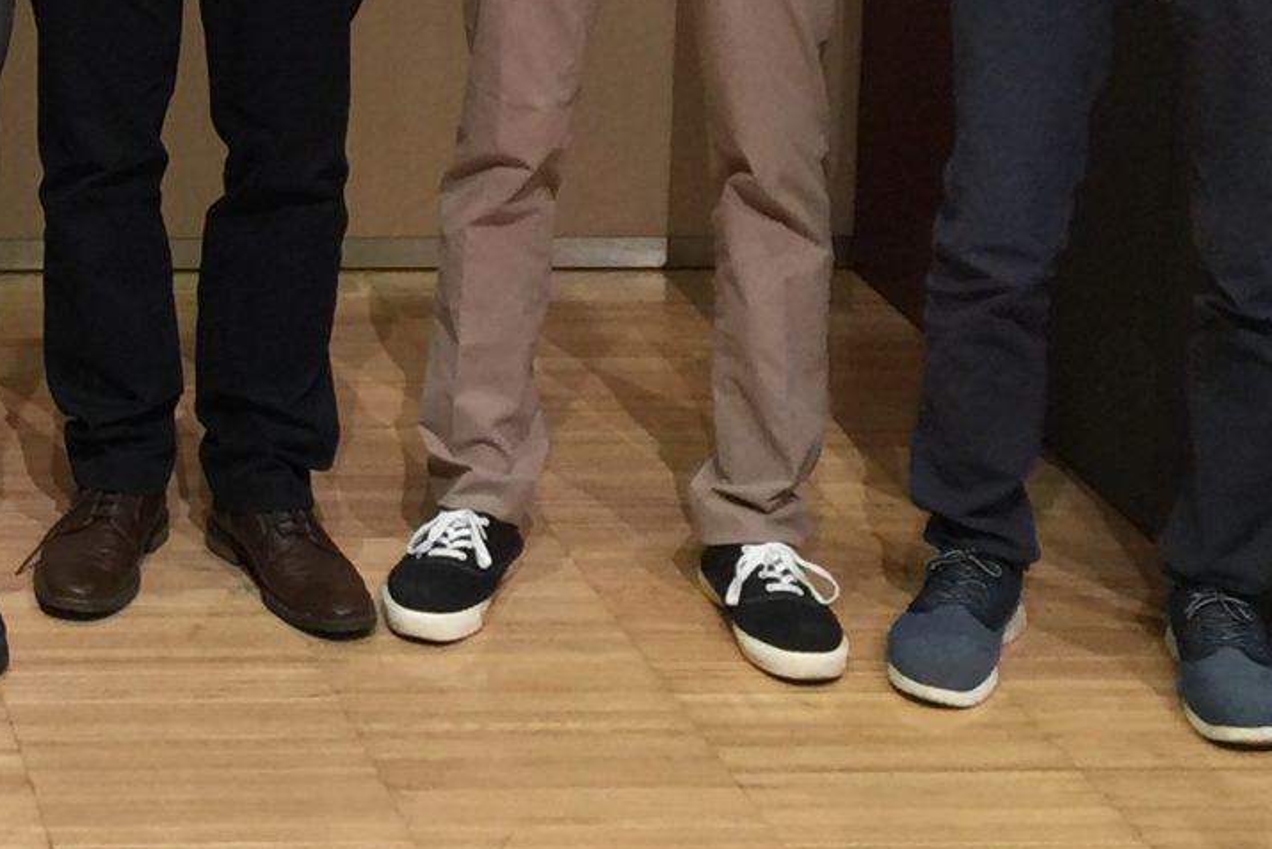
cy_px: -438
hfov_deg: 17.5
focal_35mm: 108
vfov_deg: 12.1
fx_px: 3817
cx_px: -464
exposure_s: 1/33
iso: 40
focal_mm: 4.15
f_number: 2.2
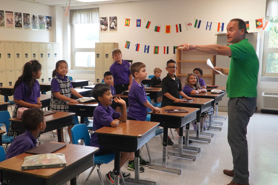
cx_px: 112
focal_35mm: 34
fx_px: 262
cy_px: 81
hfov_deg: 55.4
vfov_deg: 38.8
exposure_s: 1/160
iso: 1250
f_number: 4
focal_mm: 18
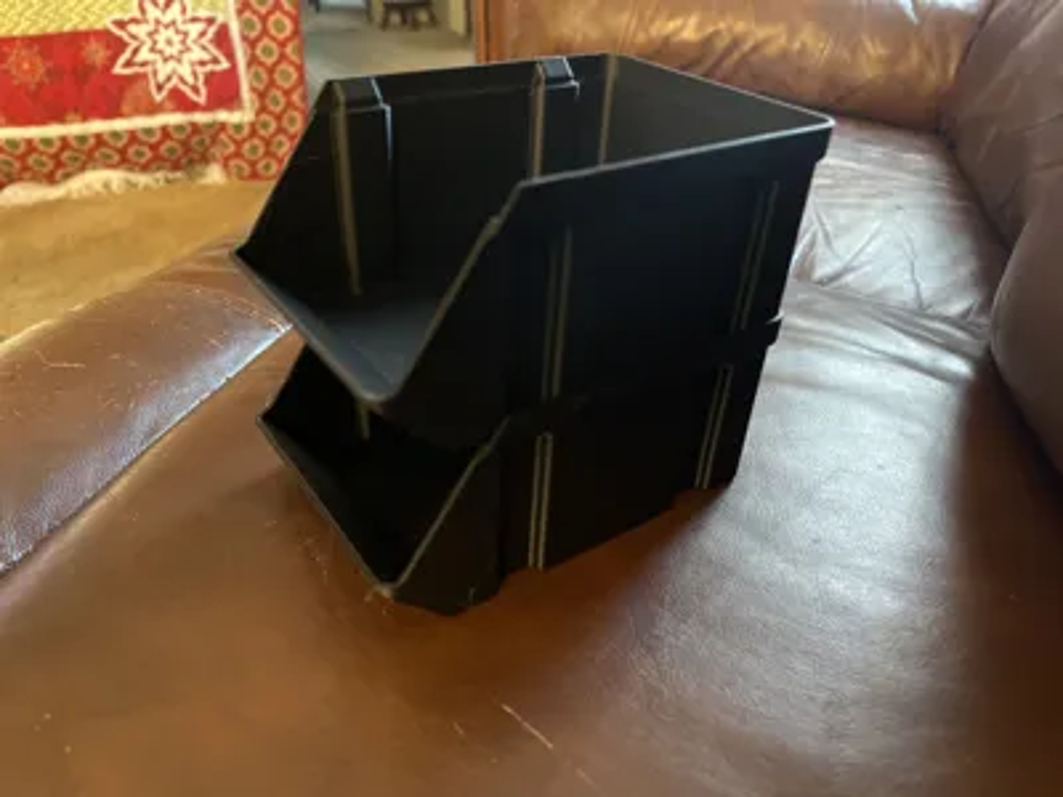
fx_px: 798
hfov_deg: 67.3
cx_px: 532
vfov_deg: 53.1
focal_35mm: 26
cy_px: 398
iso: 640
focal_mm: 5.7
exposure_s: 1/33
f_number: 1.5
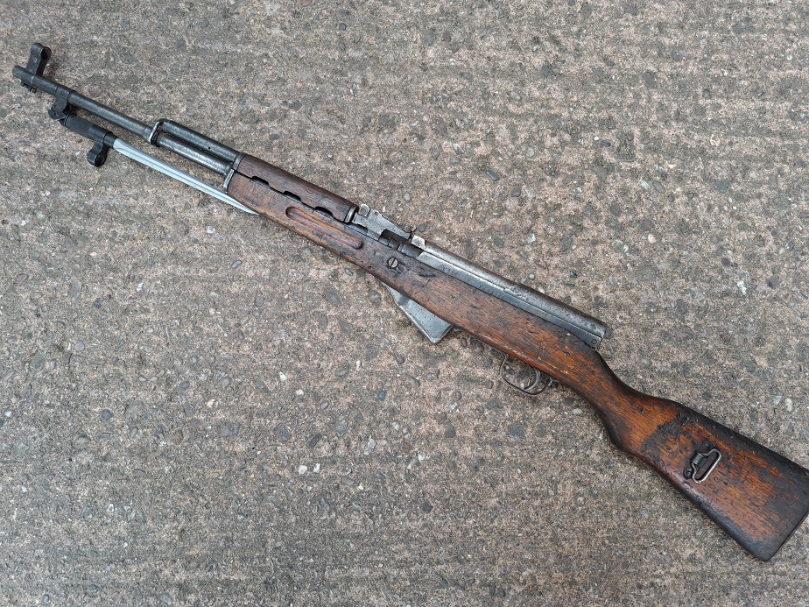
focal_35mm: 24
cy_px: 304
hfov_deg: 71.6
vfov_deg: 56.8
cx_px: 404
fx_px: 561
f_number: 1.8
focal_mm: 5.23
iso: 50
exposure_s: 1/100
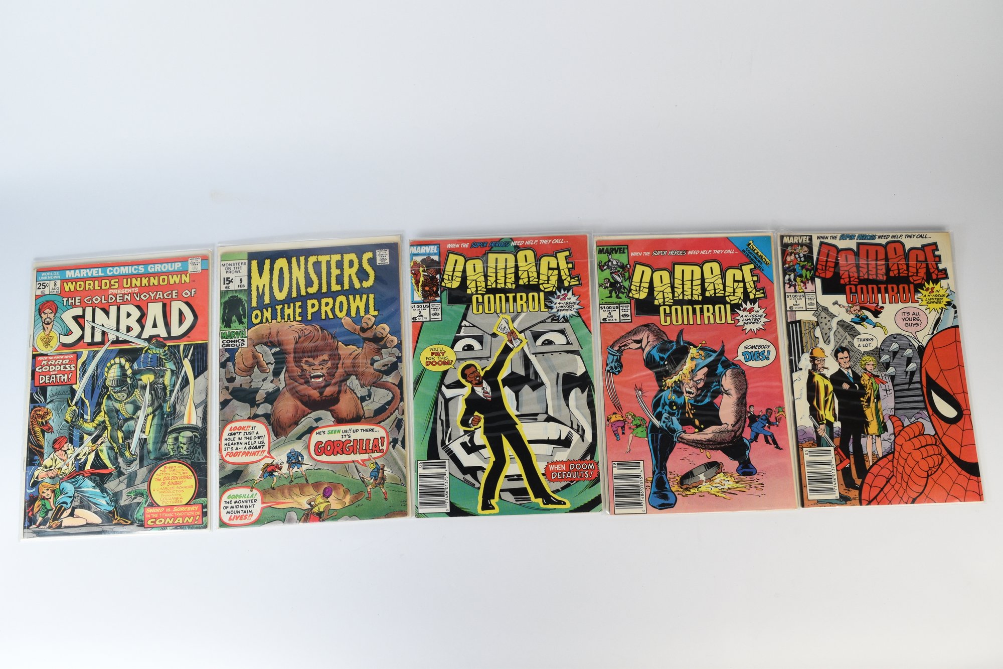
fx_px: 877
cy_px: 334
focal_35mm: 32
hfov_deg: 59.5
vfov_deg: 41.7
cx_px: 502
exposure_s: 1/160
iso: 640
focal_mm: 21
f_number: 8
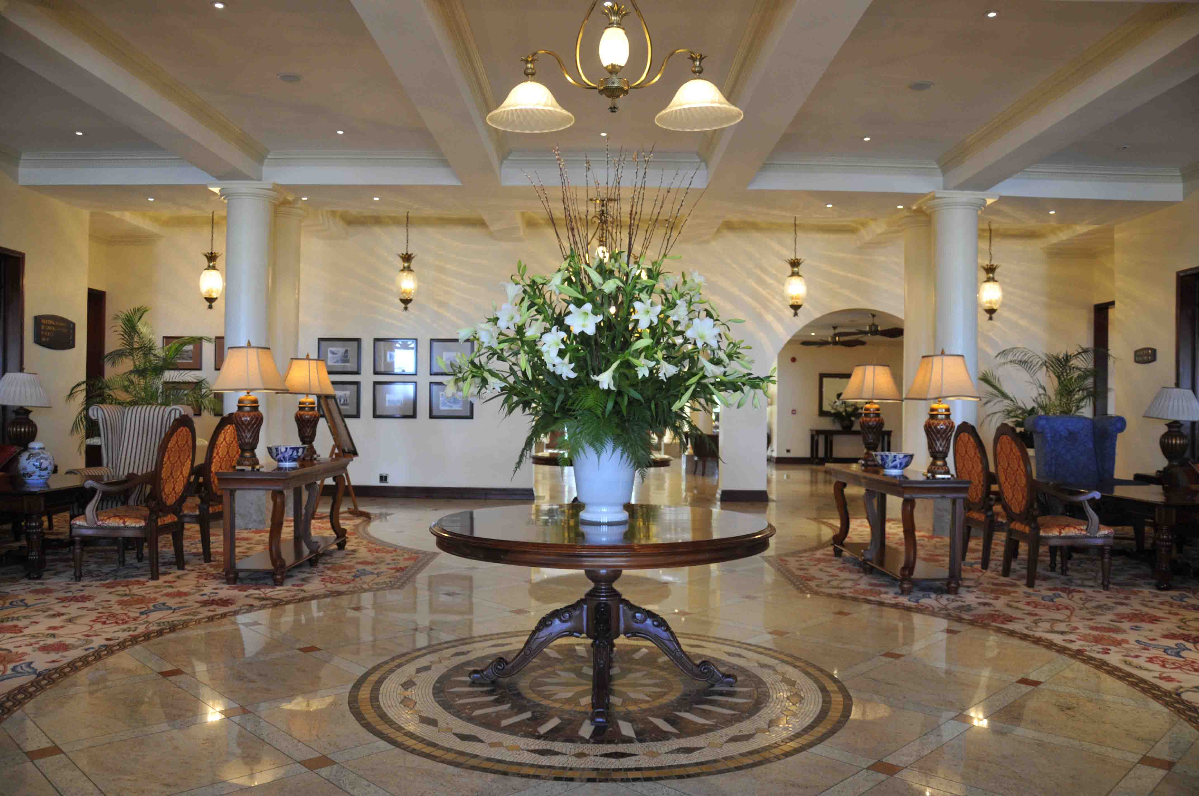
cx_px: 600
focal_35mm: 27
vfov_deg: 47.8
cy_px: 398
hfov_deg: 67.4
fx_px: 898
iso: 500
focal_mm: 18
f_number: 3.5
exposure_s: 1/40
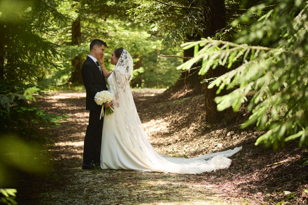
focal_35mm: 105
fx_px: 898
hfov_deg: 19.5
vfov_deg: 13.0
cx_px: 154
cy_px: 102
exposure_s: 1/500
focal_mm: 105
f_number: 3.2
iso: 250
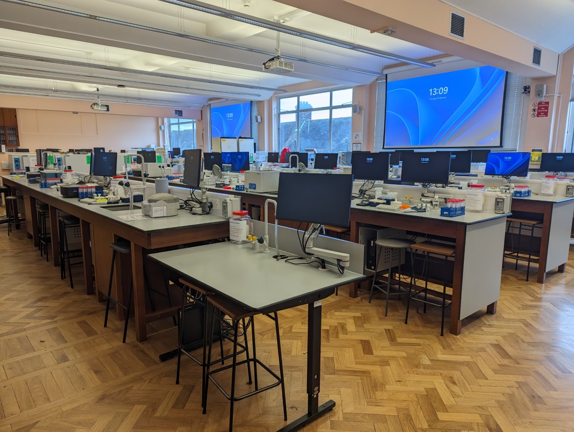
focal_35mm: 24
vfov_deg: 56.9
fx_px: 399
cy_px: 216
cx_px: 287
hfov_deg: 71.5
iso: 43
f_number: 1.85
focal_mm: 6.81
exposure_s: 1/107
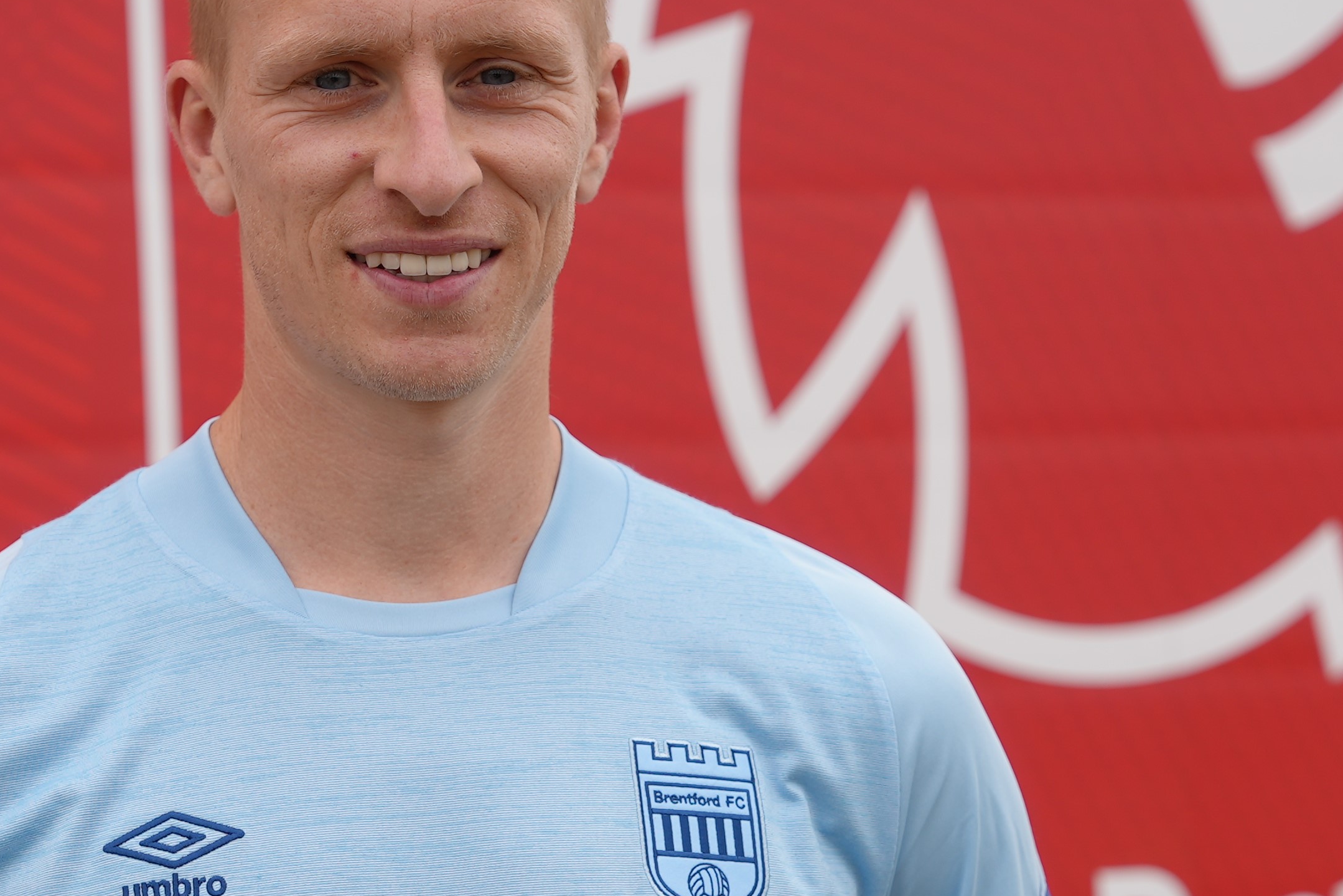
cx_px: 432
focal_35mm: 123
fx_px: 4591
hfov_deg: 16.6
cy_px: 521
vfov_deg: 11.2
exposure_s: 1/500
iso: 80
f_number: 4.5
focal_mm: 70
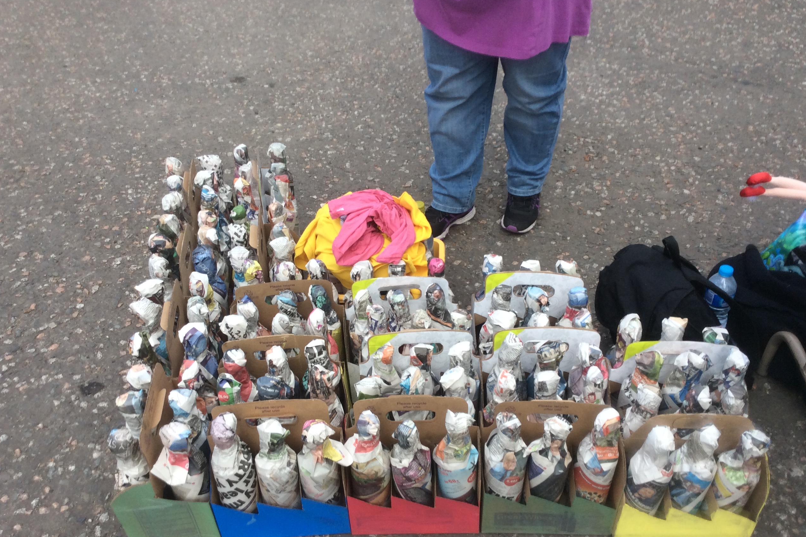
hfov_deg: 55.8
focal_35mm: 34
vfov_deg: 38.8
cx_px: 411
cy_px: 299
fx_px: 761
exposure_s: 1/436
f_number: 2.4
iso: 32
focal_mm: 3.3
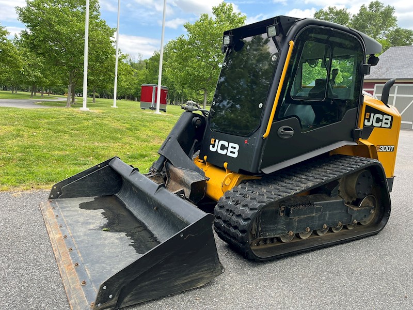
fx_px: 310
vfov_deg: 53.1
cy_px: 155
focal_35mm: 26
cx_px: 206
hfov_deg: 67.3
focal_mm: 5.1
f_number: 1.6
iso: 50
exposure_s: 1/504
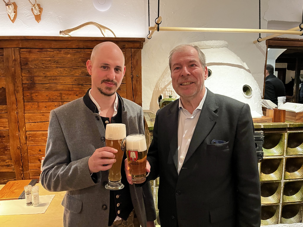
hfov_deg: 67.3
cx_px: 152
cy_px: 114
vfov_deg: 53.1
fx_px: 228
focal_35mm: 26
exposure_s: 1/32
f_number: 1.6
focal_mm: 5.1
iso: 640
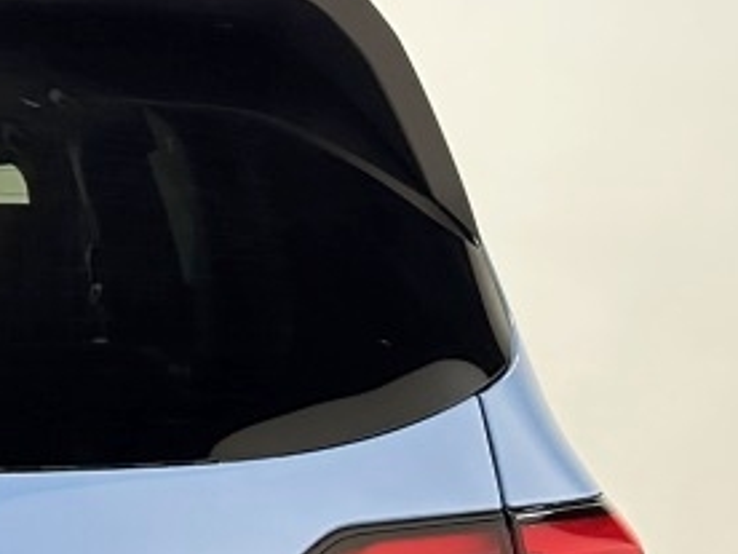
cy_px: 771
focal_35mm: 89
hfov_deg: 19.8
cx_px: -281
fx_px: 1897
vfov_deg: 15.6
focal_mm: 6.86
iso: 640
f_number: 1.78
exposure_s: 1/60
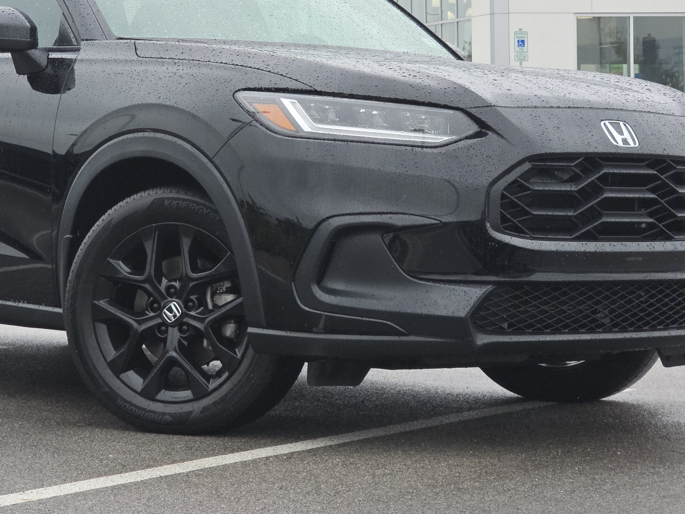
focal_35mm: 114
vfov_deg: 13.0
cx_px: 209
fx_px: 2256
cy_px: 161
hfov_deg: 17.2
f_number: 2.4
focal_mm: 7.9
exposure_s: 1/481
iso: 50
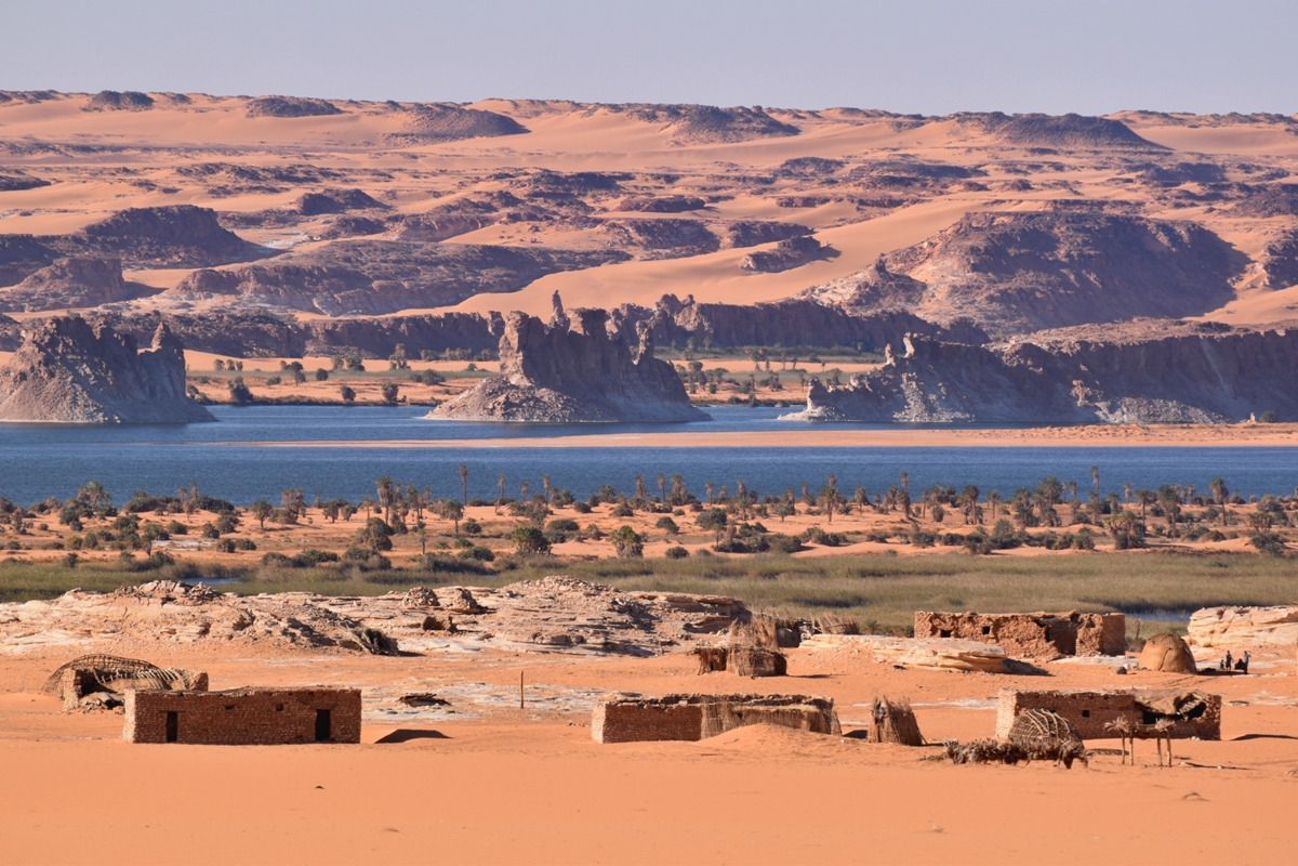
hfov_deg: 6.2
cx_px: 649
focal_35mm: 330
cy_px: 433
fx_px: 11897
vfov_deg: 4.2
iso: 160
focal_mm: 220
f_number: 7.1
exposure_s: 1/640
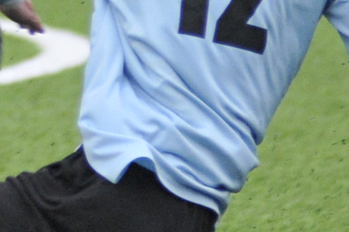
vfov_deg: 0.8
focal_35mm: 1716
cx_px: -173
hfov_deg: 1.2
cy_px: -244
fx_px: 16612
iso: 800
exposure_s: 1/500
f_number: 2.8
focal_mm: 180
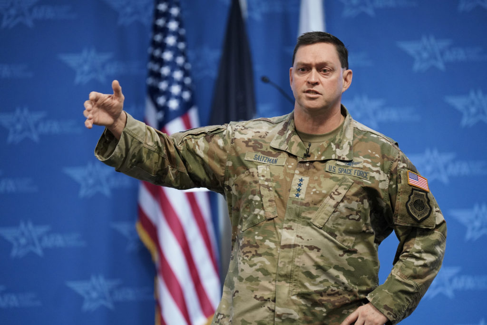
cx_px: 244
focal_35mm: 200
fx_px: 2706
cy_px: 162
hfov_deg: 10.3
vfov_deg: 6.9
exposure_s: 1/250
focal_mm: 200
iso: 3200
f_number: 2.8
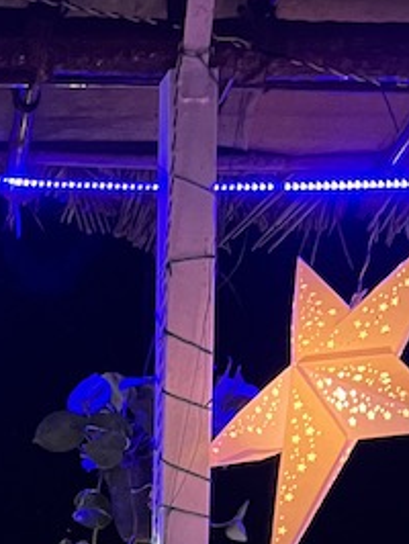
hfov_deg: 14.1
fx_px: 1573
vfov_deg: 17.7
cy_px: 796
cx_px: -160
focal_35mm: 100
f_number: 1.5
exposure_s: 1/33
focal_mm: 5.7
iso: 640
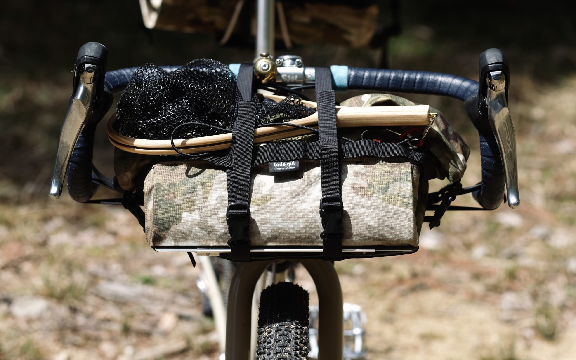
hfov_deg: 24.1
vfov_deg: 15.2
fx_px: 1350
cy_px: 174
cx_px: 287
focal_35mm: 86
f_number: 2.5
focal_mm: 56
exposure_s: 1/2000
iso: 100
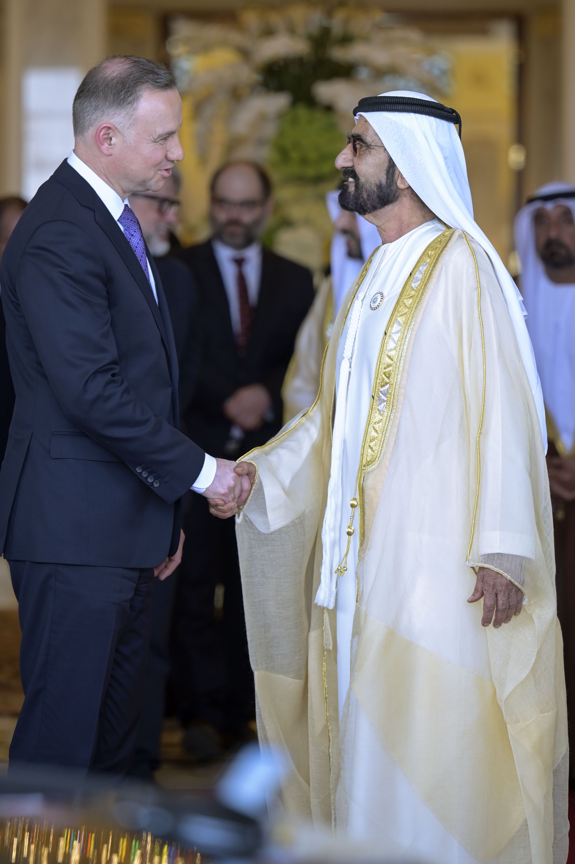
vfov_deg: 14.8
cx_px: 284
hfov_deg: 9.9
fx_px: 3335
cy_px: 433
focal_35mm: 139
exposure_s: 1/250
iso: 500
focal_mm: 135
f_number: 2.8
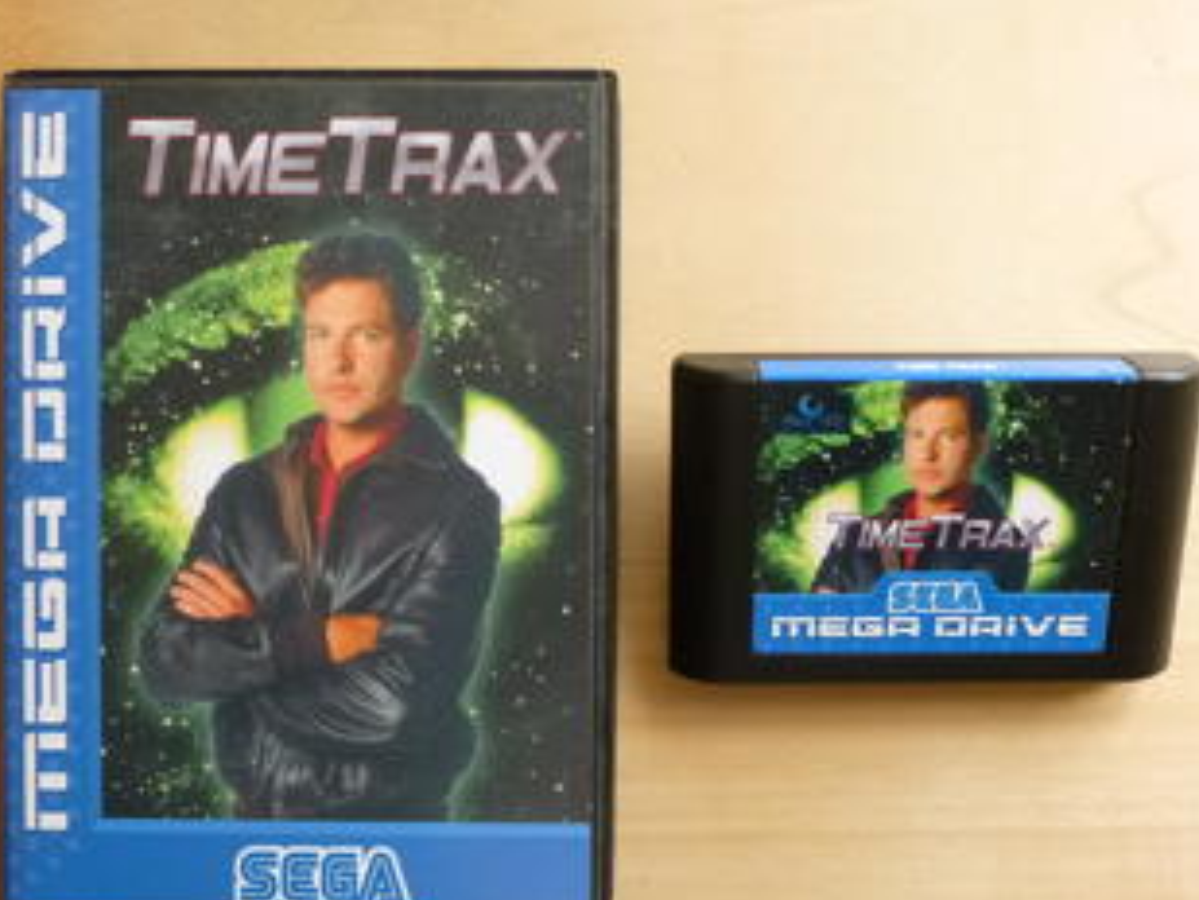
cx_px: 603
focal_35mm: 43
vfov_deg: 33.6
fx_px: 1490
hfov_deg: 43.8
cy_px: 485
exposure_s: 1/5
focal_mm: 6.9
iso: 400
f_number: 3.7
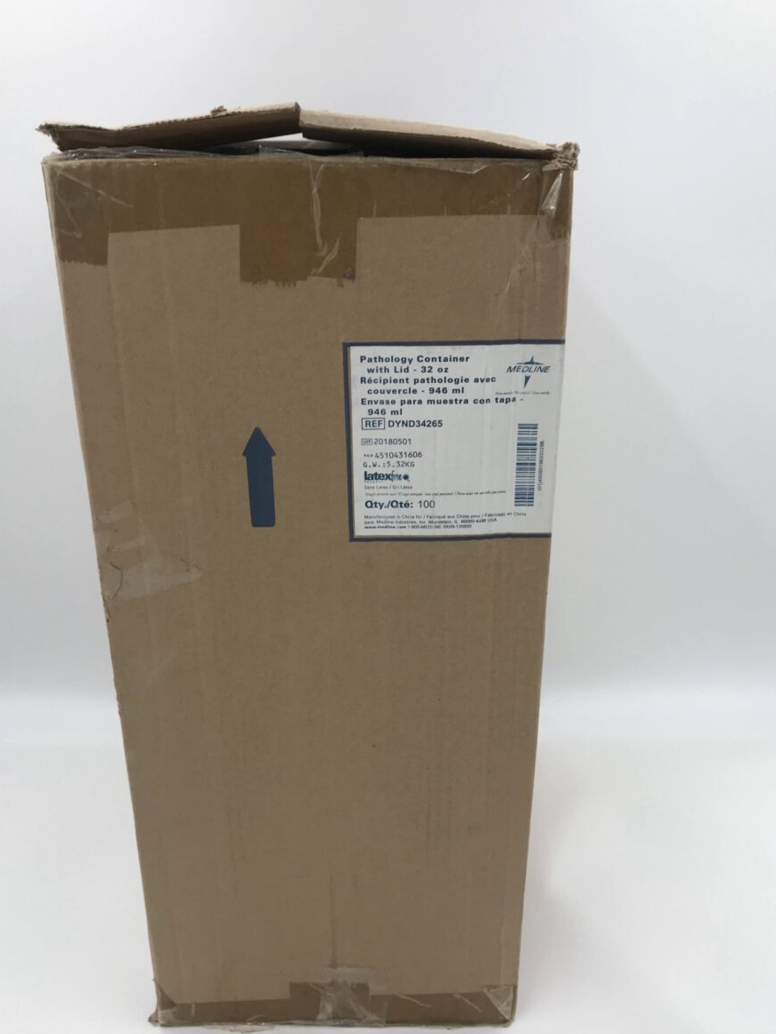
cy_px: 566
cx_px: 374
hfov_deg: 44.2
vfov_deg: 56.7
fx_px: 956
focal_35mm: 32
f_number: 1.8
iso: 40
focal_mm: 3.99
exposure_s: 1/120
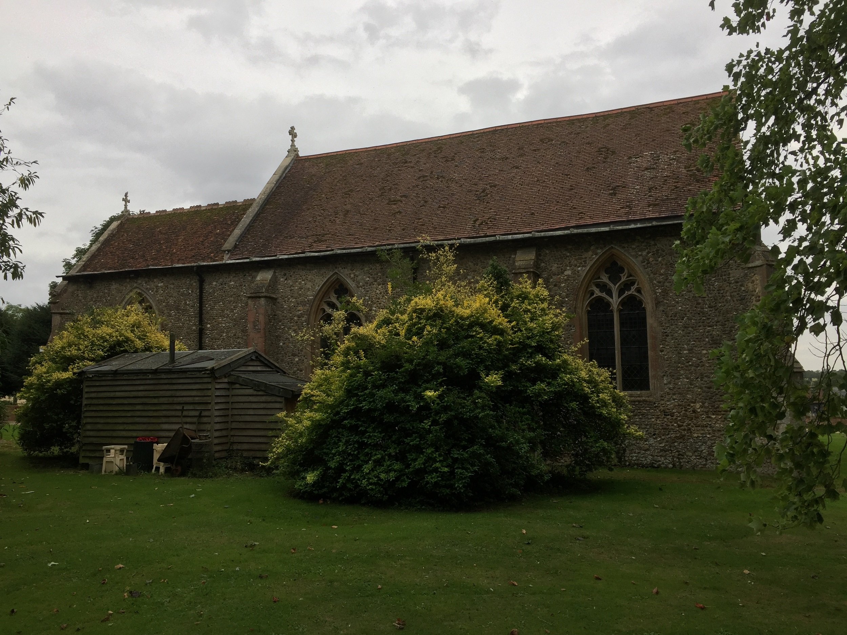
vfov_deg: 48.2
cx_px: 424
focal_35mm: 29
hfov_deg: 61.7
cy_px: 318
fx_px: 710
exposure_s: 1/507
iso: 32
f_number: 2.2
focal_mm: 4.15
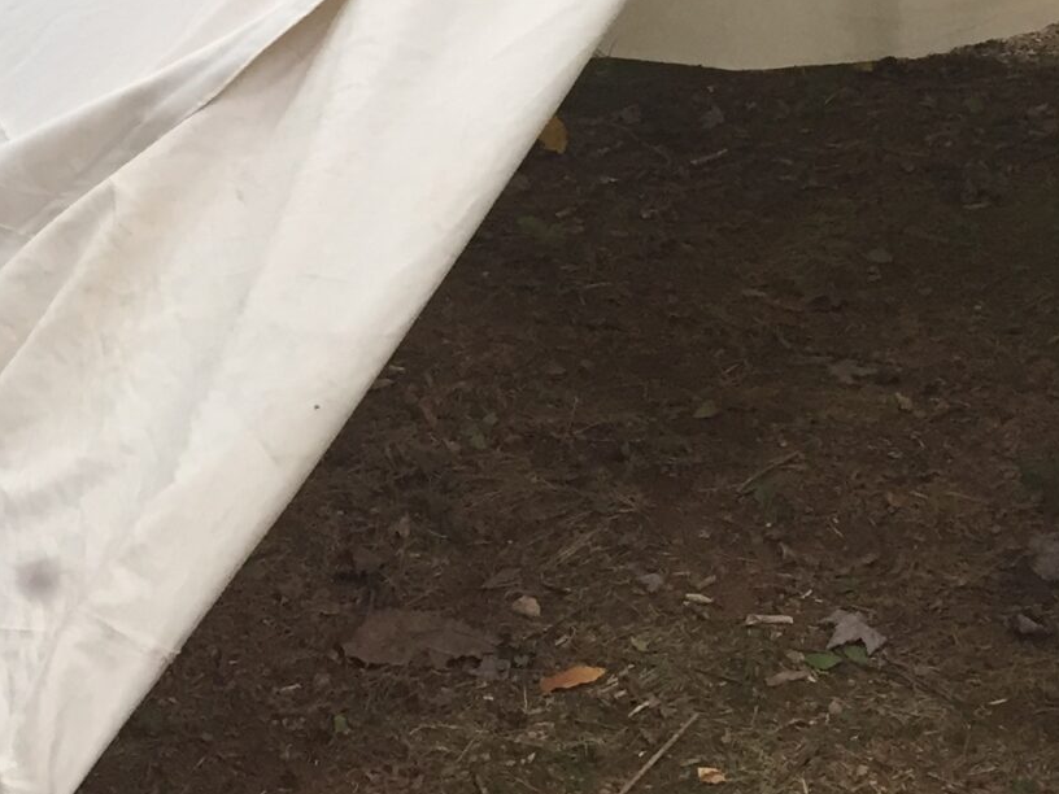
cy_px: -173
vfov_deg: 15.6
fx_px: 2784
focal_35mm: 91
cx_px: 659
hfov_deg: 21.5
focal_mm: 4.15
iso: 32
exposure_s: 1/30
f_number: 2.2
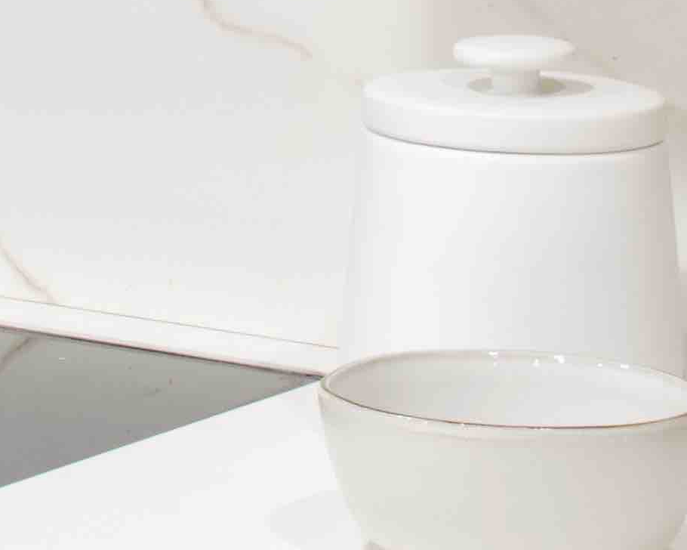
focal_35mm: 243
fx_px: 4941
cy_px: -658
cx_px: -702
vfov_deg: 6.1
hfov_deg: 7.6
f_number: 14
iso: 200
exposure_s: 1.6
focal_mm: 32
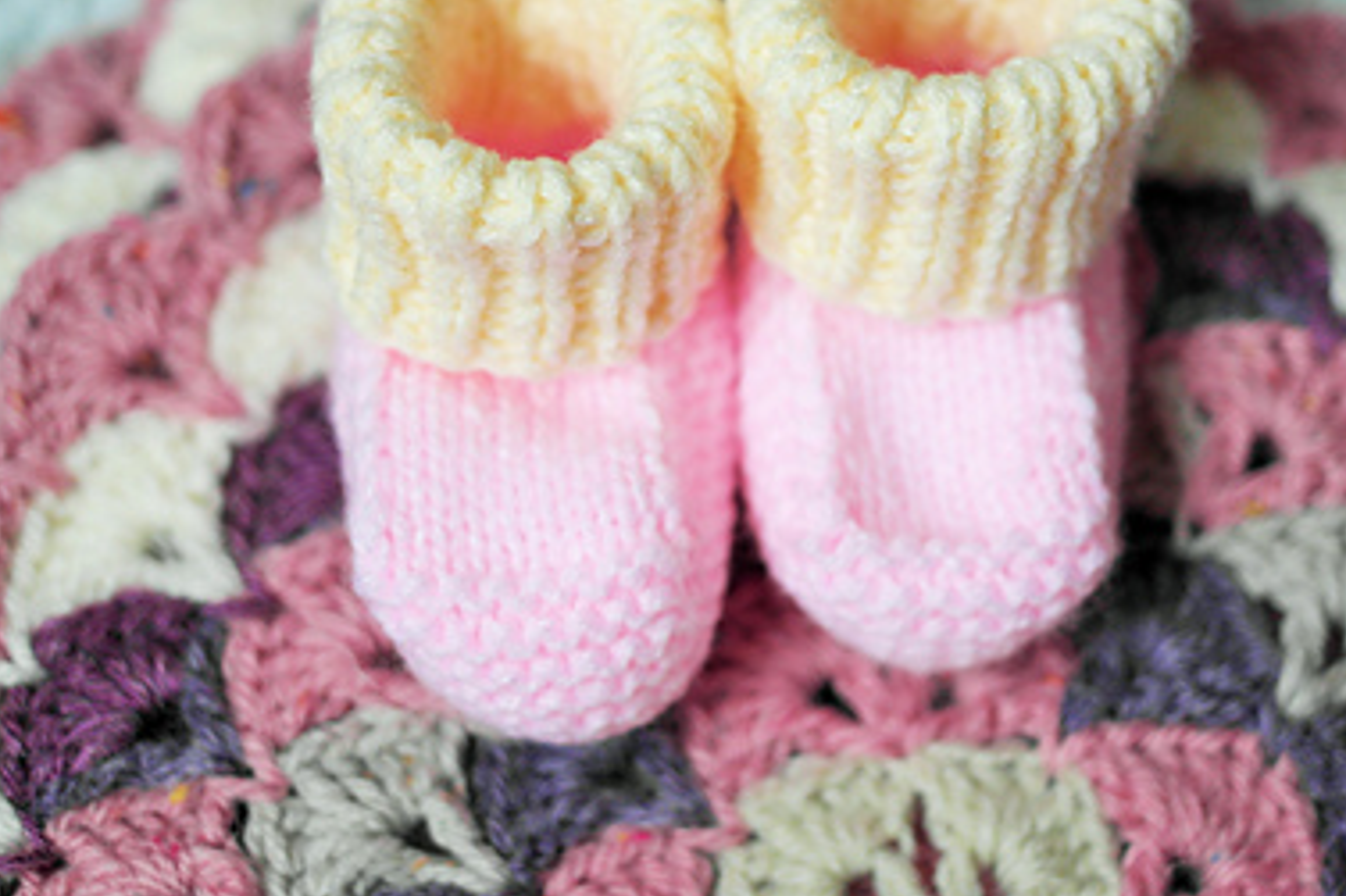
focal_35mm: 61
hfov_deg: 32.9
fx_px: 2280
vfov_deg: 22.2
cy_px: 334
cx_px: 728
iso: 400
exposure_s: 1/100
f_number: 2
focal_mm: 30
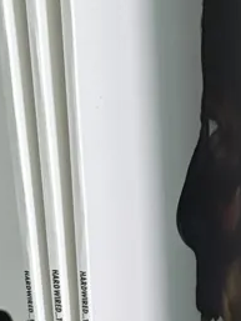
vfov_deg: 7.9
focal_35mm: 249
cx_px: 486
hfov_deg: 5.8
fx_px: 2310
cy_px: 353
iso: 100
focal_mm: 6.76
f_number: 1.78
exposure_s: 1/214
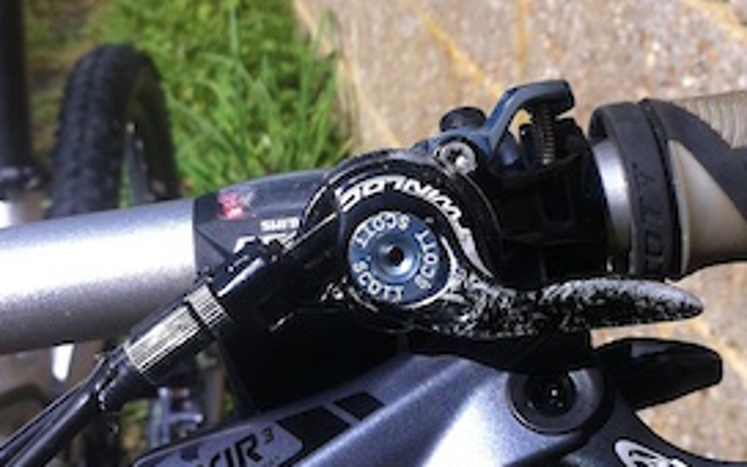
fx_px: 1384
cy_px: 228
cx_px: 408
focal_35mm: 68
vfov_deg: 19.1
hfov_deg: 30.2
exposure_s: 1/1371
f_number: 2.8
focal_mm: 3.85
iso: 80
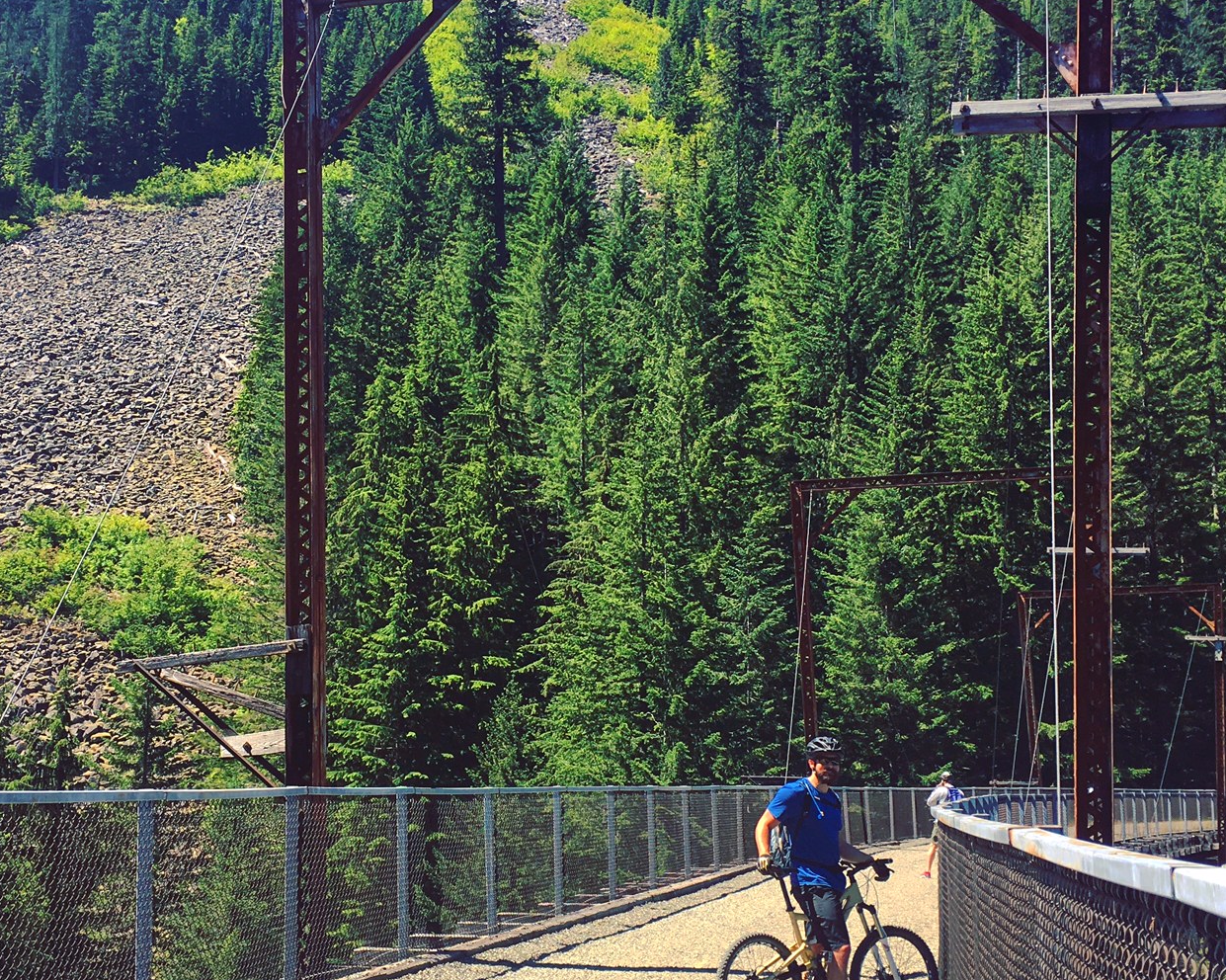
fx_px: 1669
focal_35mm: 46
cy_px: 477
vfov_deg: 32.7
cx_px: 520
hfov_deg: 40.2
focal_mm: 4.15
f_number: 2.2
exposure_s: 1/725
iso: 25
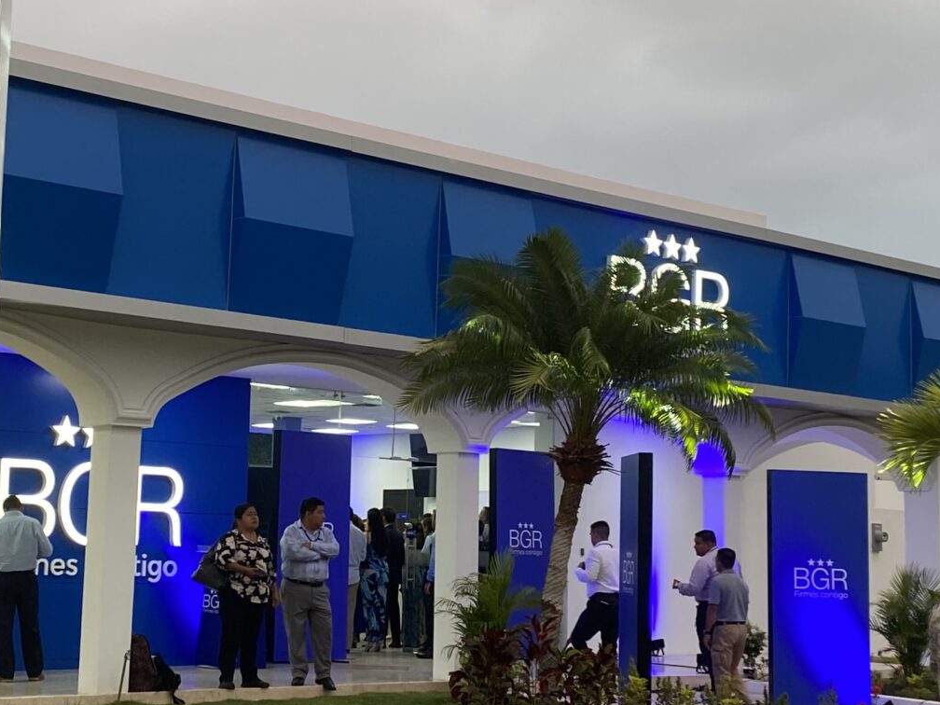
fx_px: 1792
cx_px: 383
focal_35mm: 66
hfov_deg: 29.3
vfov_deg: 22.2
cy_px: 306
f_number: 1.8
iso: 80
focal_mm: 4.25
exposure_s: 1/120
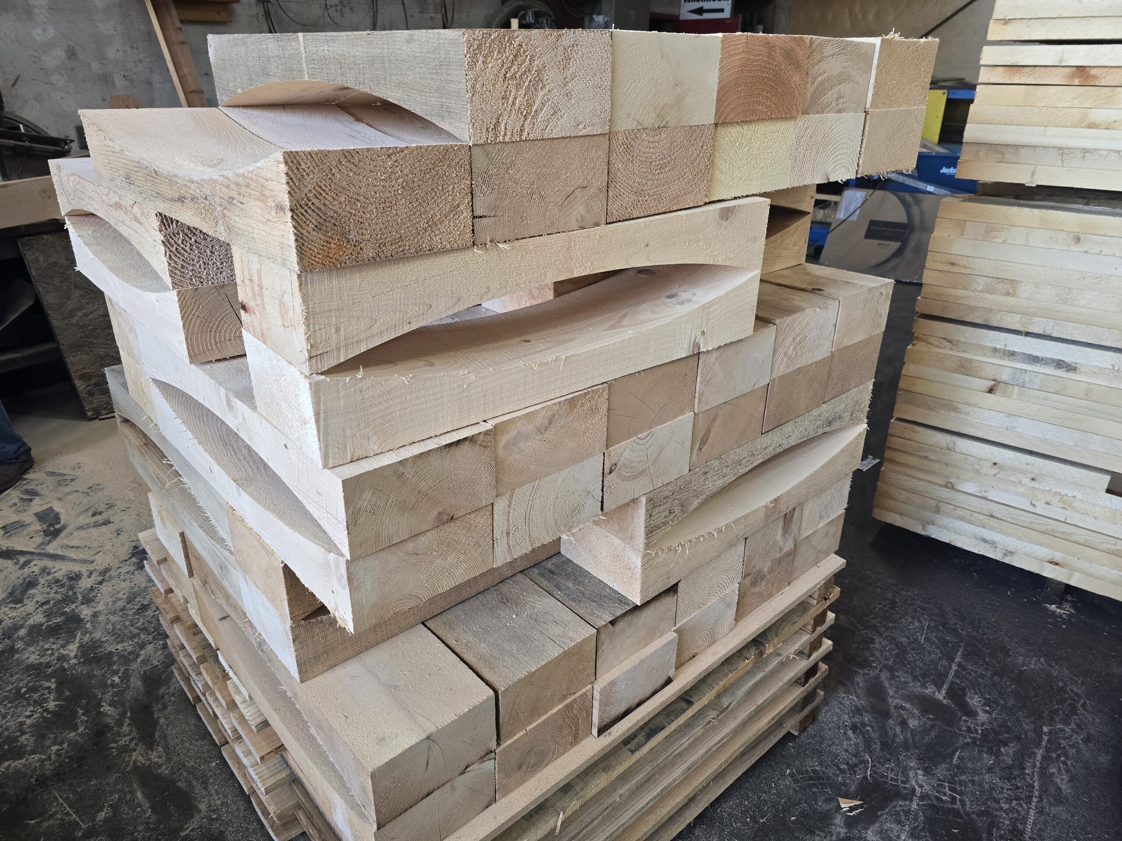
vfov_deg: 58.9
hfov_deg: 73.9
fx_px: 745
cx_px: 561
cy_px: 420
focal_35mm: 23
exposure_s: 1/180
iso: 160
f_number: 1.7
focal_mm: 6.3
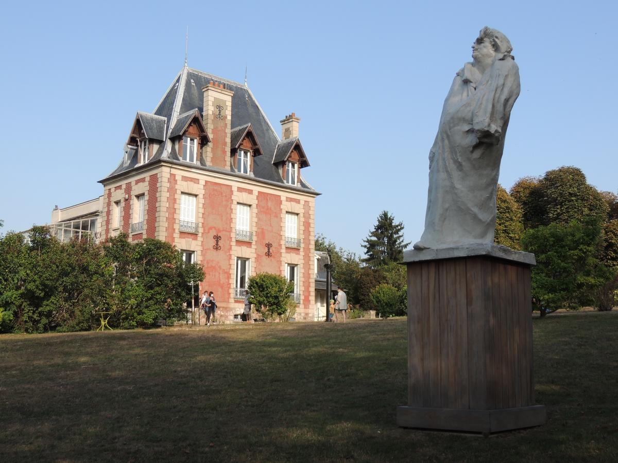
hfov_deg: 43.9
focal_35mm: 43
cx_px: 309
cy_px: 232
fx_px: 768
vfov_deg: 33.6
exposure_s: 1/800
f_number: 3.4
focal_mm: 7.6
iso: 100
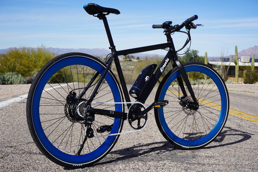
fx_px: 351
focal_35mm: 49
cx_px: 129
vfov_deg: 27.5
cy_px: 86
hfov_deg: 40.3
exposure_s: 1/160
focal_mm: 49
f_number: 11
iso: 100
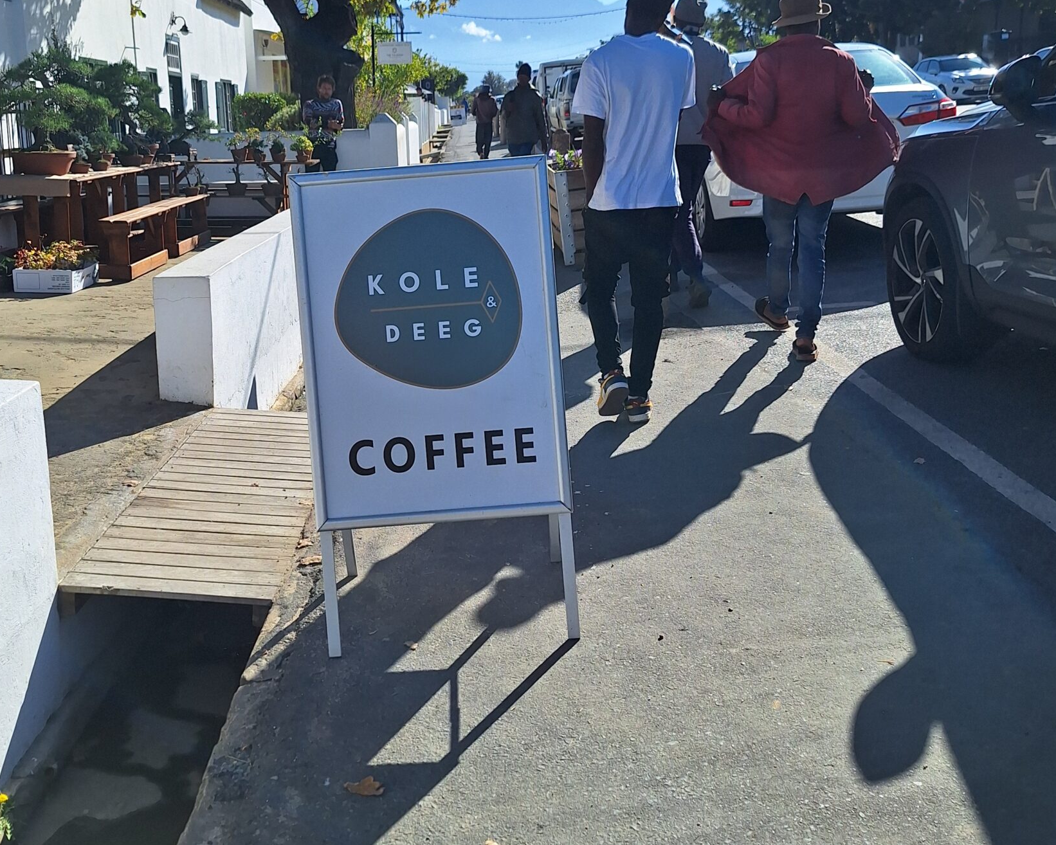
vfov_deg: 42.1
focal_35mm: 35
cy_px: 358
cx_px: 455
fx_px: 1094
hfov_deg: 51.4
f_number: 1.8
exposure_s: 1/4184
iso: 40
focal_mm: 5.54
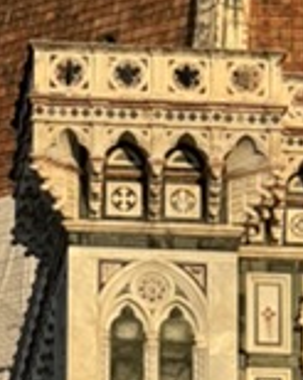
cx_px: 330
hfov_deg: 3.1
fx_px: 5599
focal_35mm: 499
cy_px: 138
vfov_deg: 3.9
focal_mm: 9
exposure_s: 1/570
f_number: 2.8
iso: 25
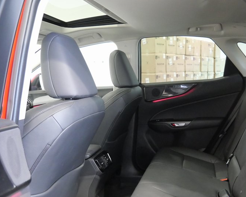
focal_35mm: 36
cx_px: 173
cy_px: 135
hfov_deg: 49.0
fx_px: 262
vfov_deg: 40.5
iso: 3200
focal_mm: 12
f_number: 3.5
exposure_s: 1/6
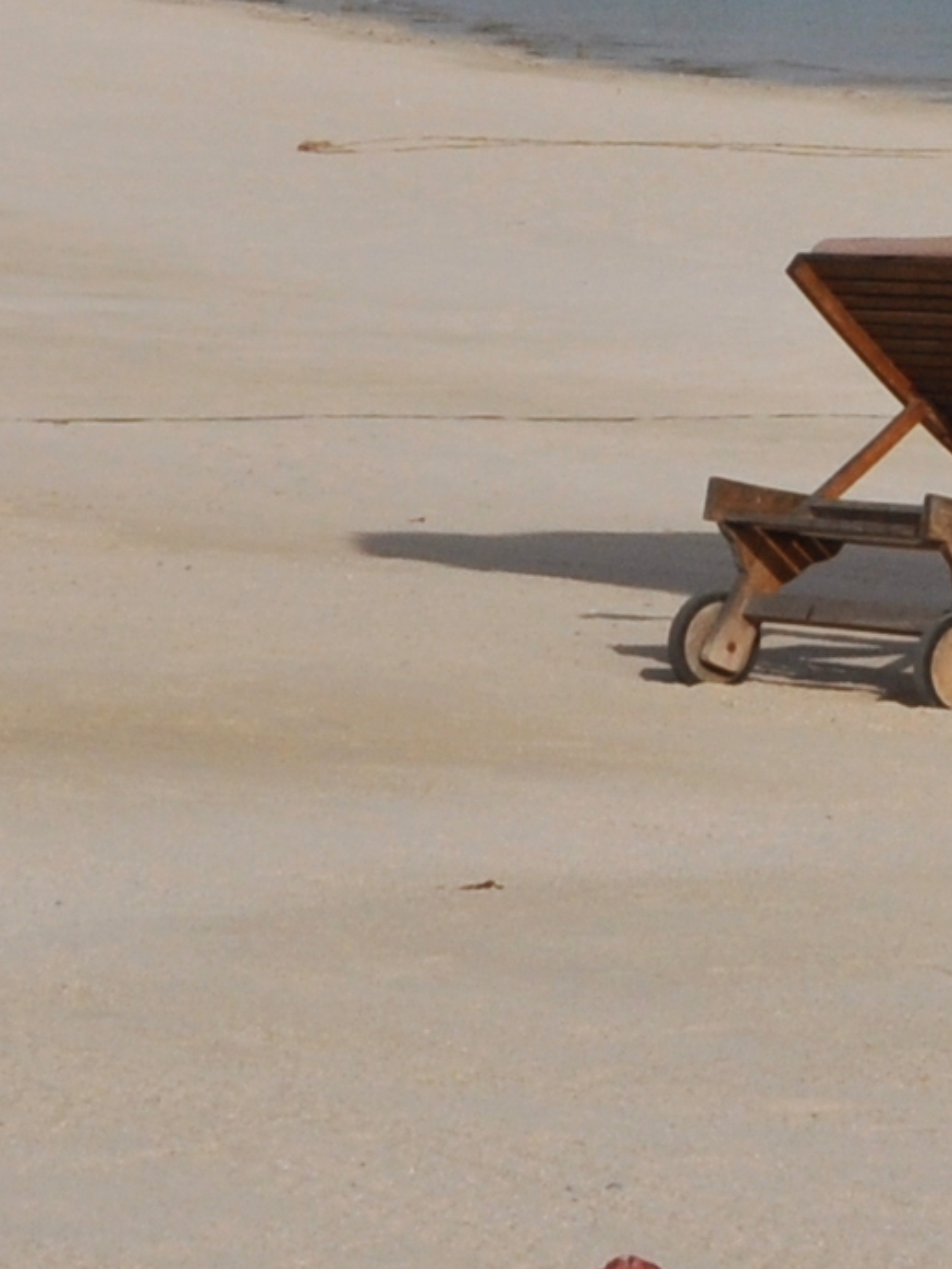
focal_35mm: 233
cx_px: 899
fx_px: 8541
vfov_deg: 8.3
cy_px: -683
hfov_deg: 6.4
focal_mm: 26
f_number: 9
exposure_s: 1/320
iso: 200
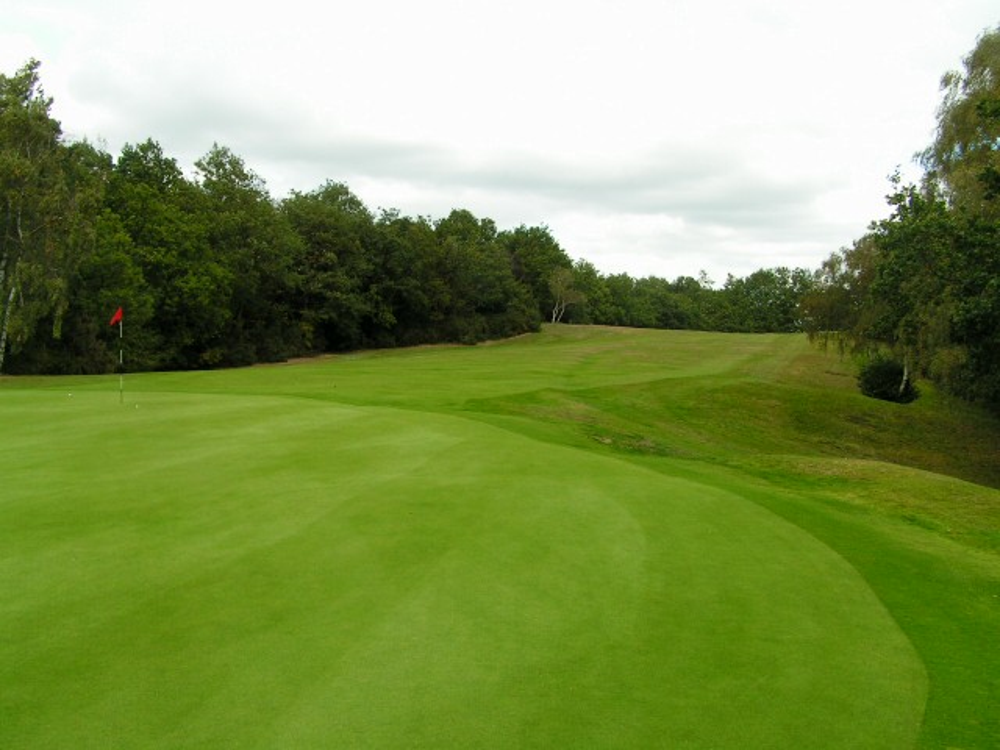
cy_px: 375
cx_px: 500
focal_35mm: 38
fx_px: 1098
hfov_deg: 49.0
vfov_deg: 37.7
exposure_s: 1/100
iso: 50
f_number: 5.6
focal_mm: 6.3
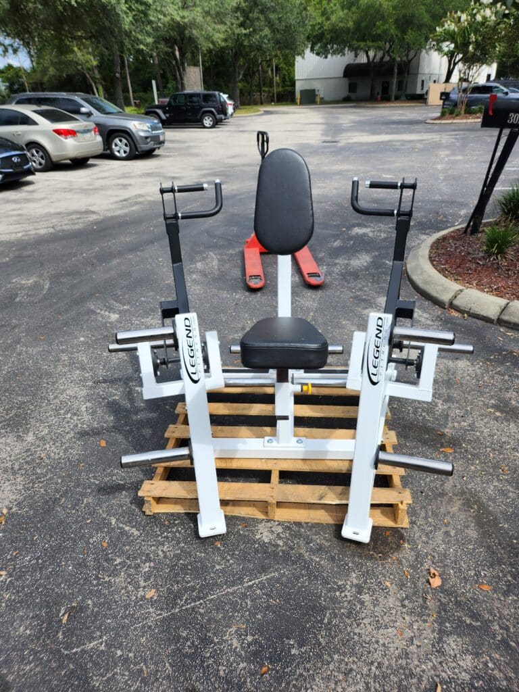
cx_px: 260
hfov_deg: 56.8
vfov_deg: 71.6
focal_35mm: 24
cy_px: 346
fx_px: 480
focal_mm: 5
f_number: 1.8
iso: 50
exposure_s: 1/2503
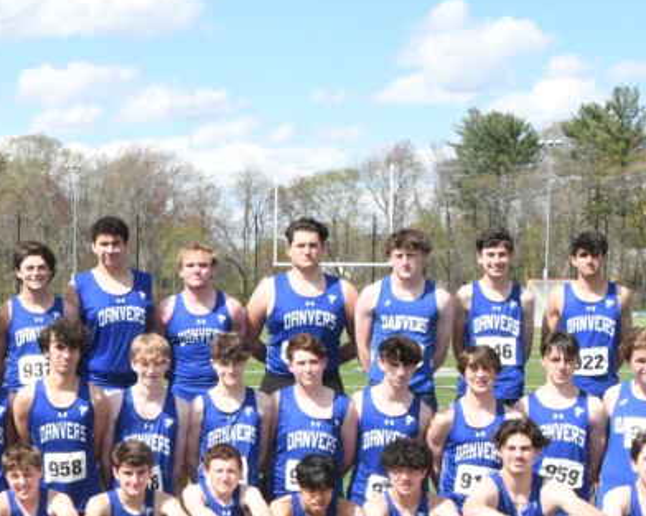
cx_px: -64
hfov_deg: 22.3
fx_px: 1547
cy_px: 368
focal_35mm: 81
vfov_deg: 18.8
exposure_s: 1/250
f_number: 14
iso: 400
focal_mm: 22
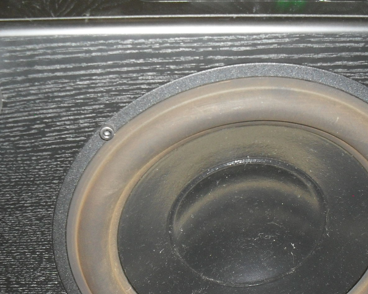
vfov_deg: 25.6
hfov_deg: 31.8
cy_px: 201
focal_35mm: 59
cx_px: 229
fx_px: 643
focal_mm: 6.3
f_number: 3.2
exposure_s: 1/45
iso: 200
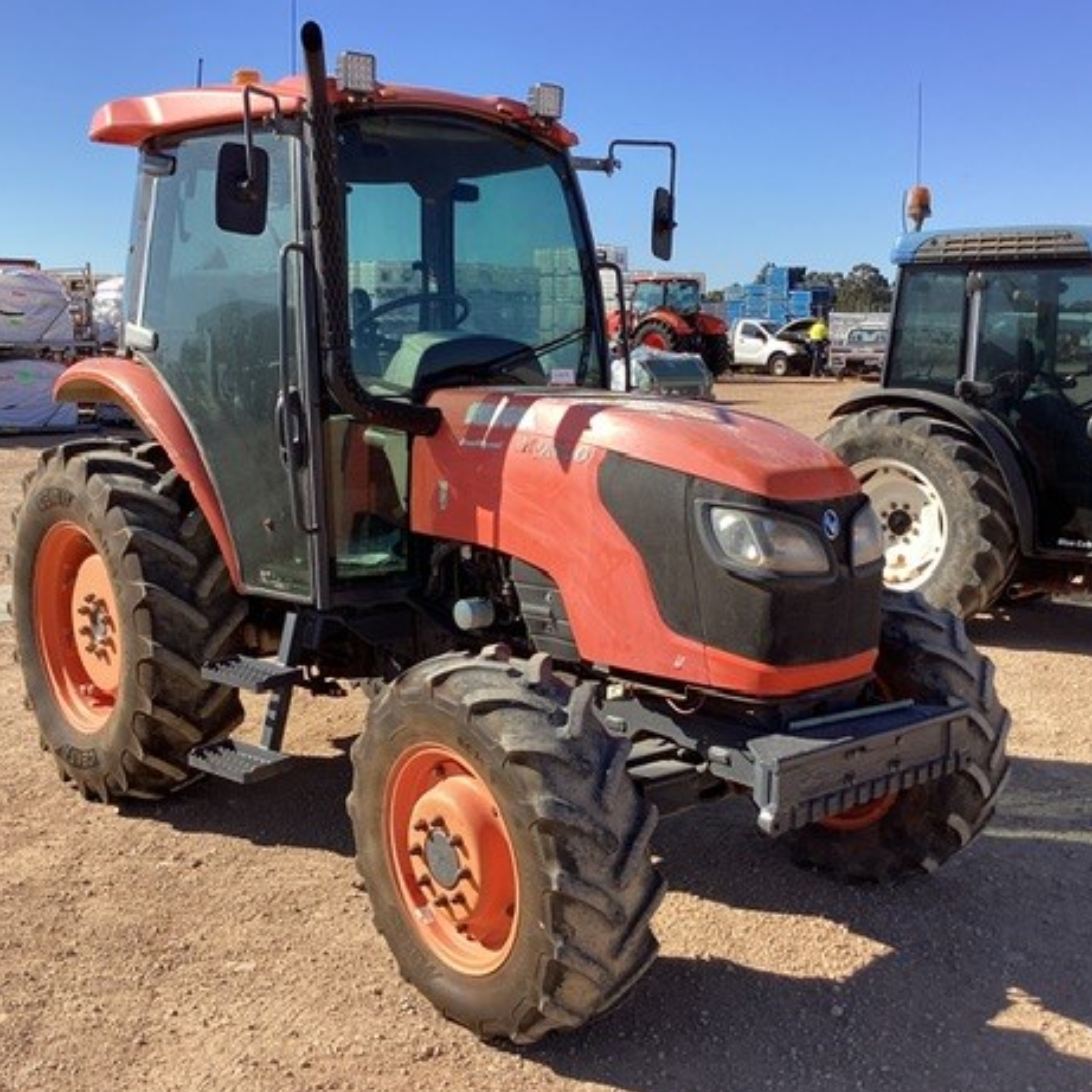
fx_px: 1356
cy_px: 557
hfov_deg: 43.9
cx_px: 547
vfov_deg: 43.9
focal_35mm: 38
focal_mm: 3.3
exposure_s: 1/1018
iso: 25
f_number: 2.4
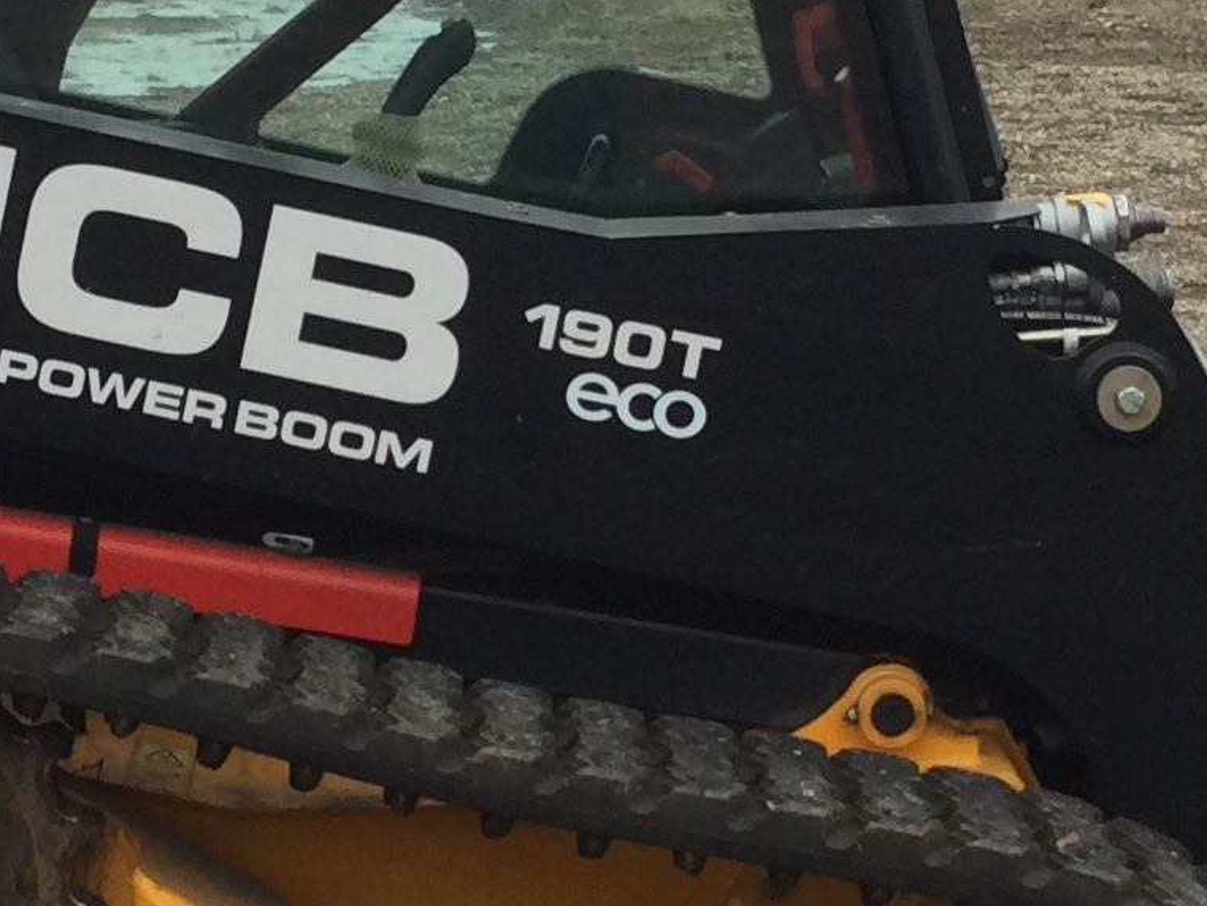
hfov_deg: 14.8
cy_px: 351
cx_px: 452
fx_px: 4638
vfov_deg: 11.1
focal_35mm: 133
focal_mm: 3.3
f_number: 2.4
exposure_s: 1/187
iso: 25
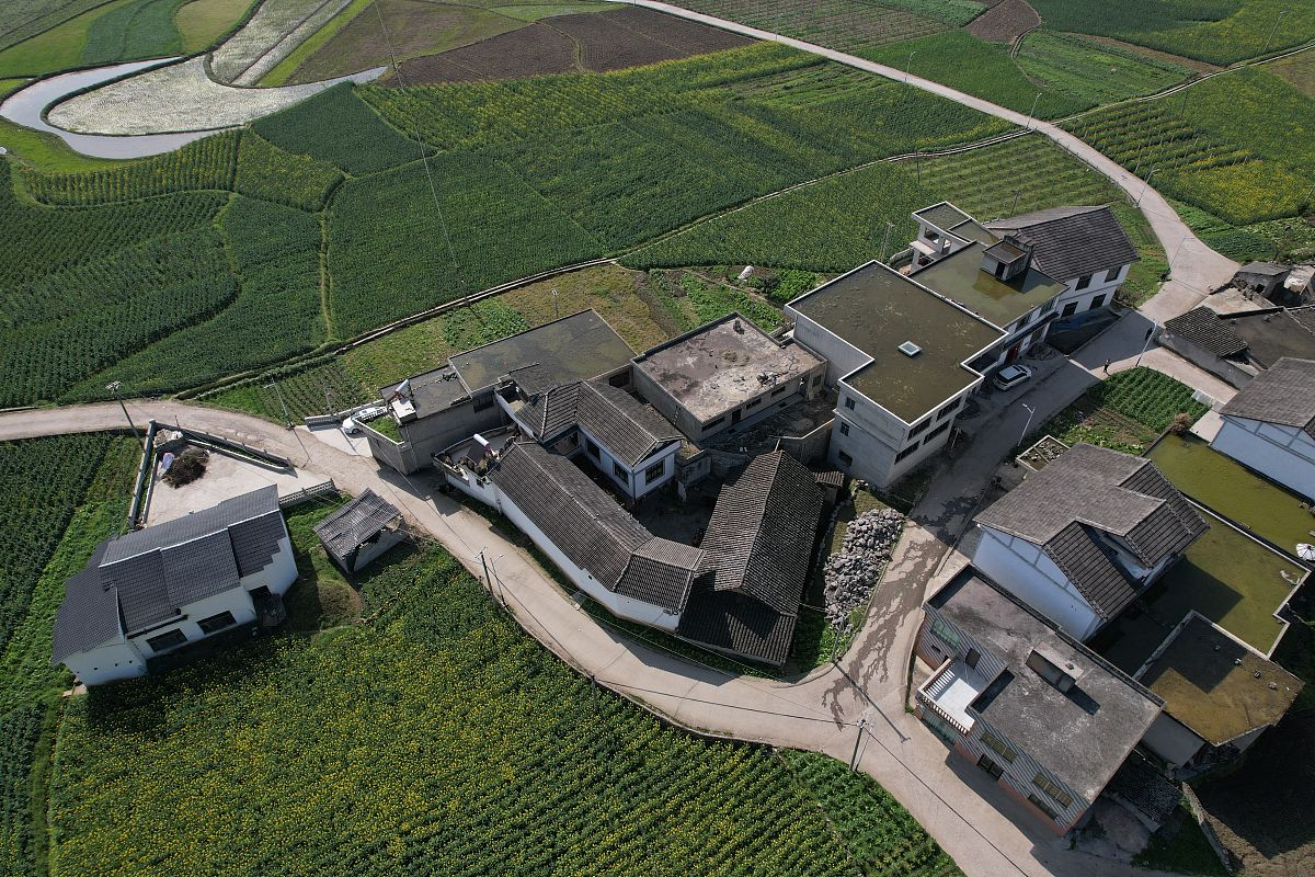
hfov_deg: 78.6
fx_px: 804
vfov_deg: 57.2
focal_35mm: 22
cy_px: 438
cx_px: 658
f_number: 2.8
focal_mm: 8.38
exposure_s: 1/2000
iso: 110
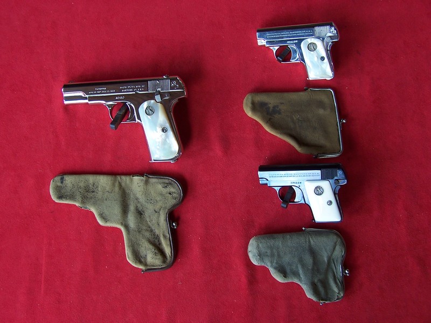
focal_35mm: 38
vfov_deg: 37.7
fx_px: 473
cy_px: 162
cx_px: 216
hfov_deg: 49.0
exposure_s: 1/30
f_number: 2.8
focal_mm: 6.3
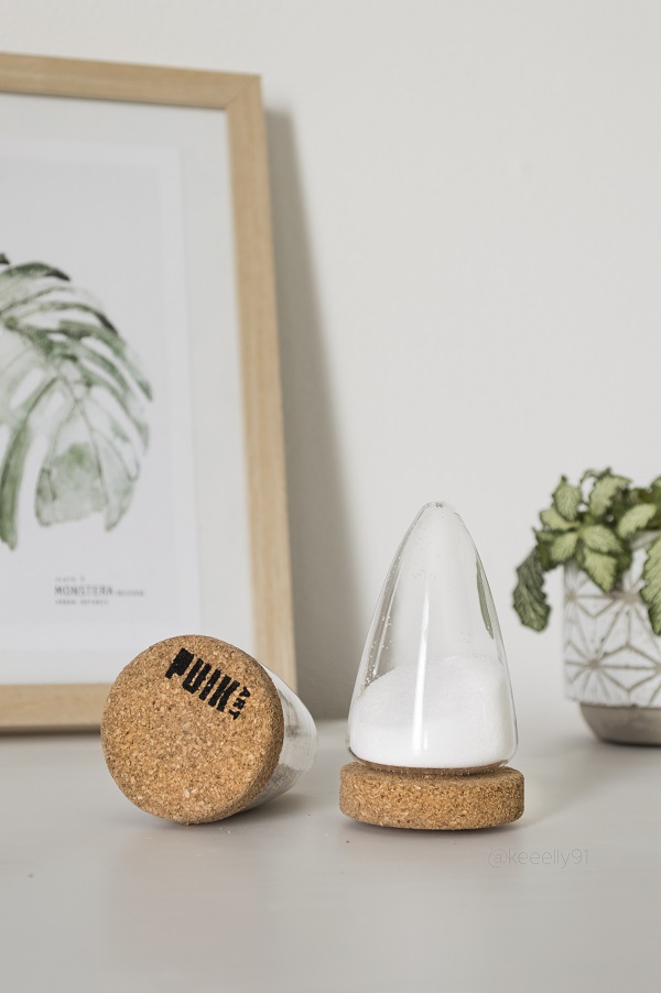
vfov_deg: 29.3
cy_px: 496
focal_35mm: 69
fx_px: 1903
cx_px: 330
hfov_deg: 19.7
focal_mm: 46
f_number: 6.3
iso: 100
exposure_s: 1/6
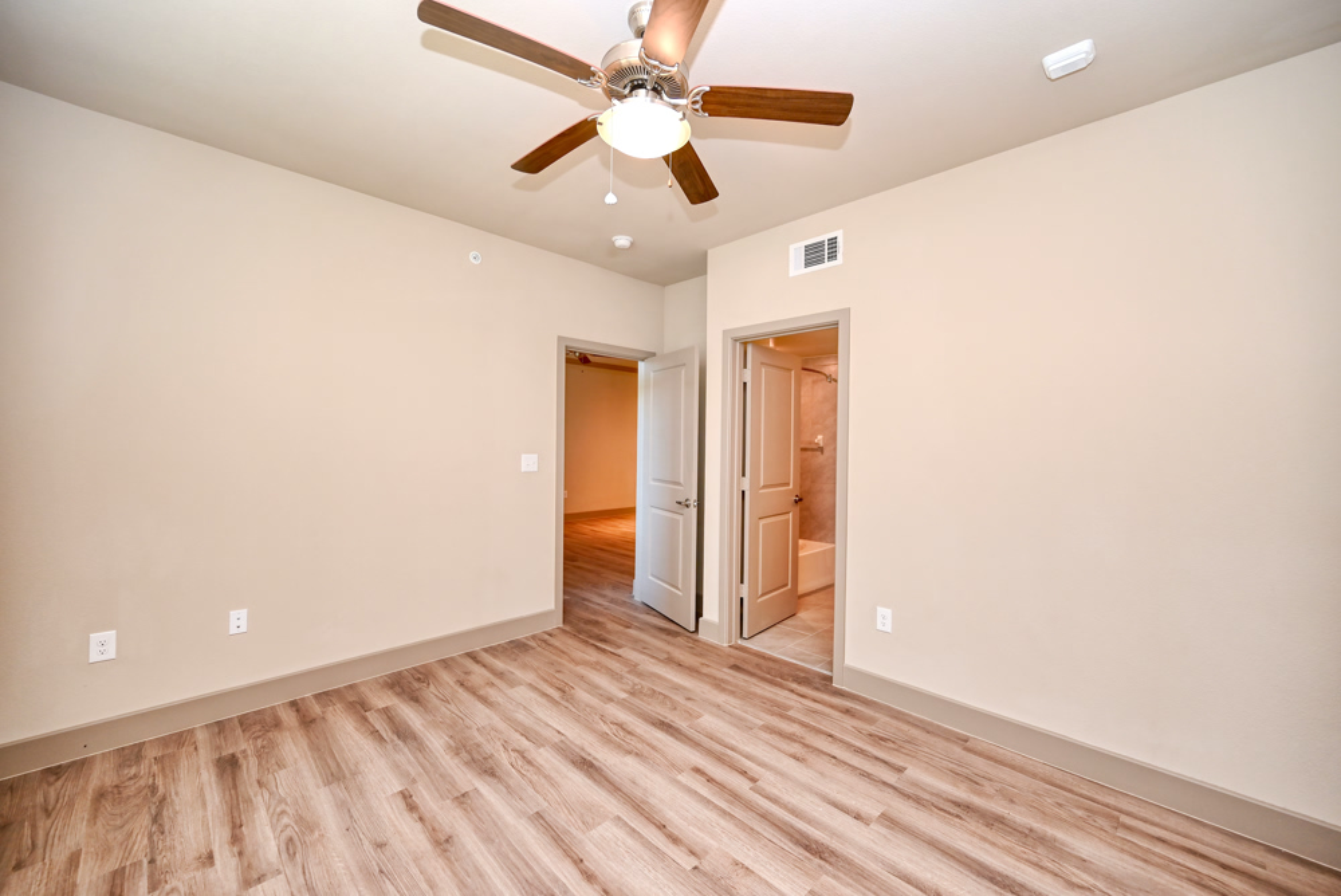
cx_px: 670
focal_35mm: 14
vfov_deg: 81.3
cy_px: 448
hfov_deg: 104.2
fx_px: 522
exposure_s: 1/60
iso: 280
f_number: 4
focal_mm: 14
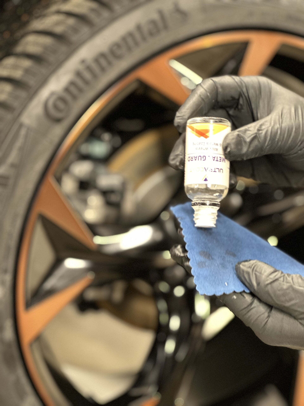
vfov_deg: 25.3
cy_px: 203
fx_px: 902
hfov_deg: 19.1
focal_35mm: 77
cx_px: 152
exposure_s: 1/14
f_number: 2.8
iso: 400
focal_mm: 9
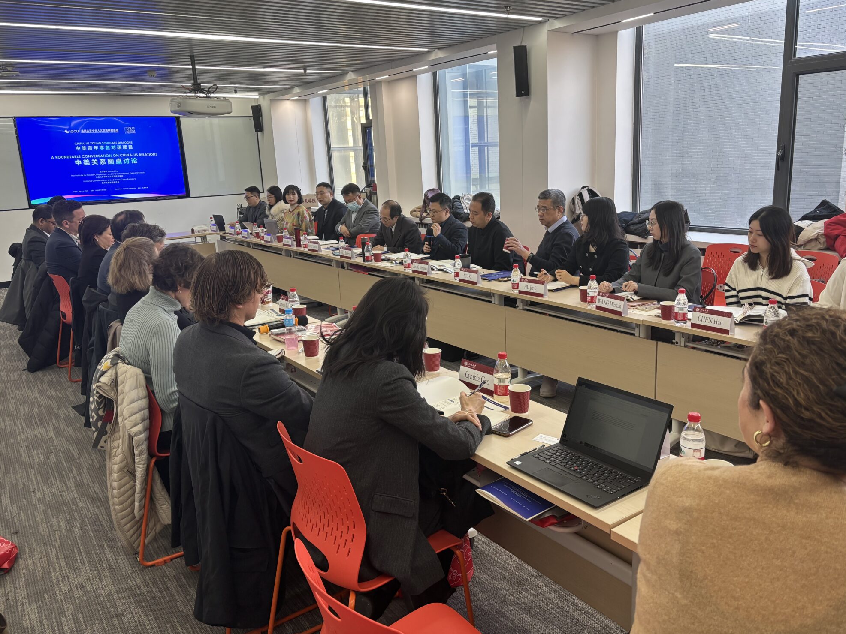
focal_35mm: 27
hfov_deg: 65.3
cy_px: 306
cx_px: 439
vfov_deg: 51.3
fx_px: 660
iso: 125
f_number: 1.6
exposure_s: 1/121
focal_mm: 5.96
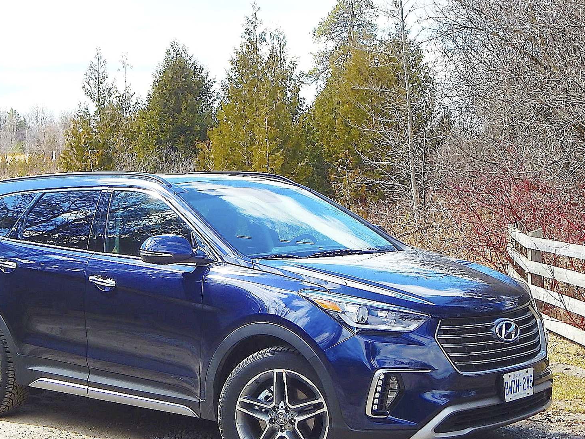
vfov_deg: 21.9
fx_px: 1132
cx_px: 278
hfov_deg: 29.0
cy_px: 246
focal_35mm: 67
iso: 125
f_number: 3.7
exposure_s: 1/640
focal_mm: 8.6
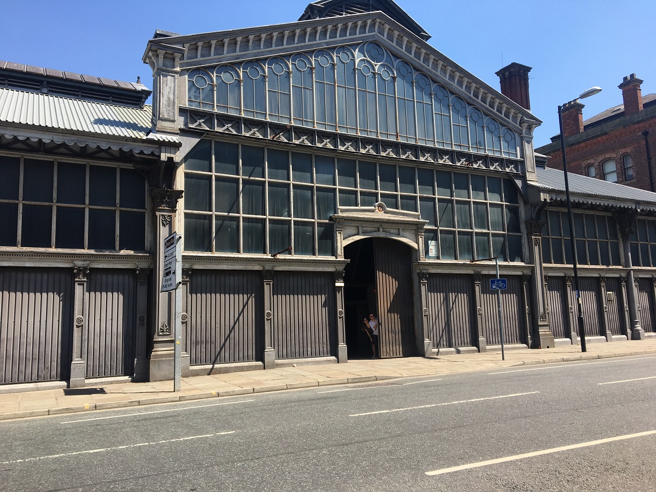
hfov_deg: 61.7
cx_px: 328
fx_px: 550
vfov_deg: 48.2
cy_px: 246
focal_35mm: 29
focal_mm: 4.15
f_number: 2.2
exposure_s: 1/818
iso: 25
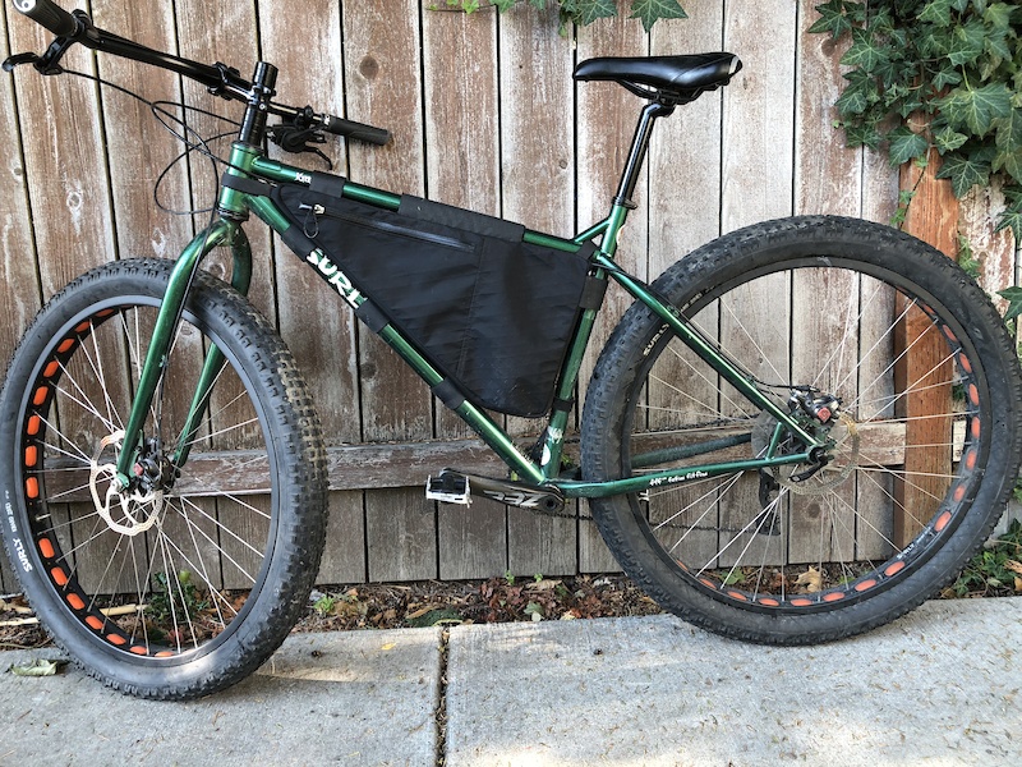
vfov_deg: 49.7
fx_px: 827
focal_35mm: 28
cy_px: 384
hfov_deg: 63.4
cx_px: 511
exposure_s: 1/120
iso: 40
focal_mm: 3.99
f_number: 1.8
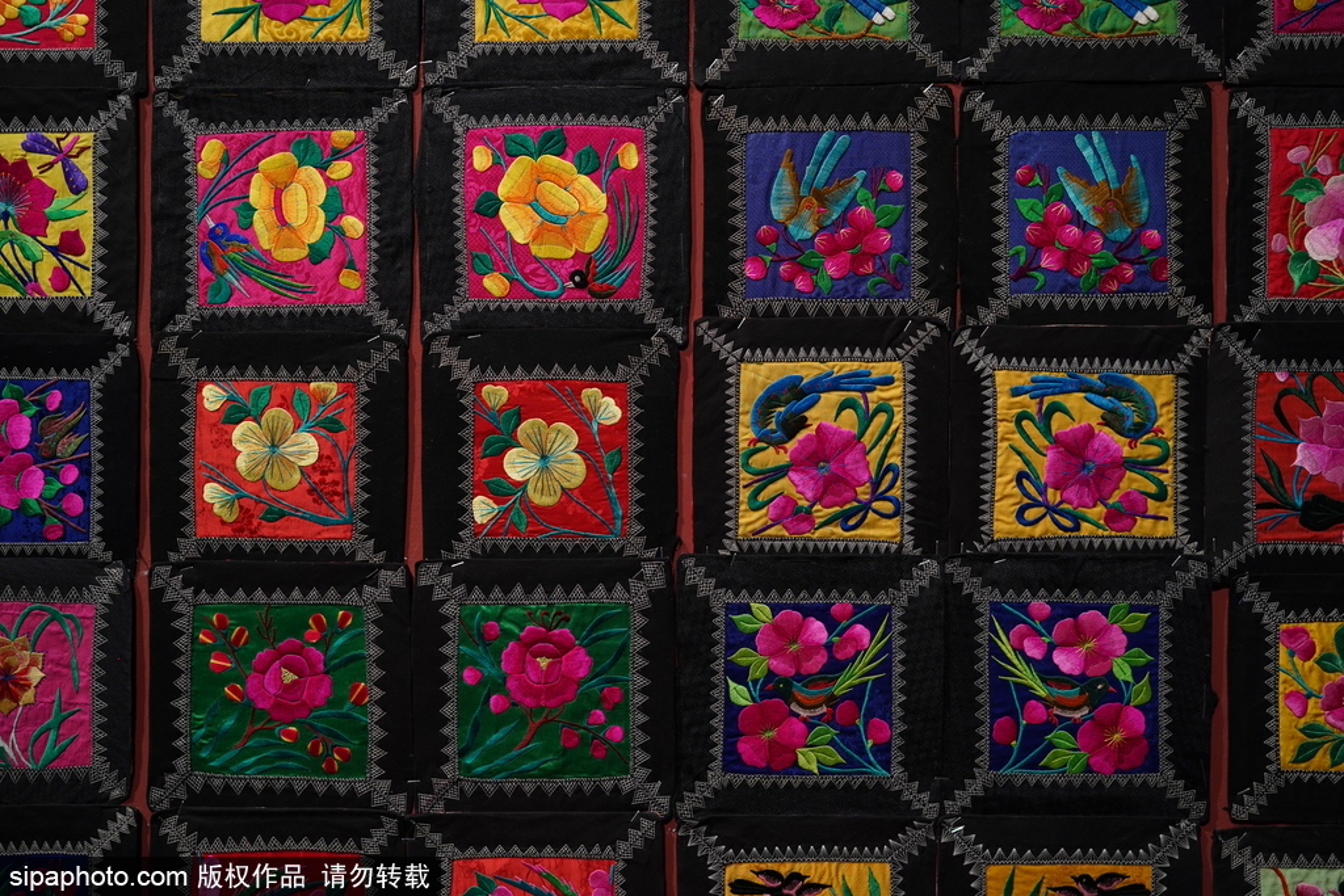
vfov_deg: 33.4
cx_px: 672
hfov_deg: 48.5
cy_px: 448
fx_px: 1493
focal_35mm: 40
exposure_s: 1/200
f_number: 2.5
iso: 500
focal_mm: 40
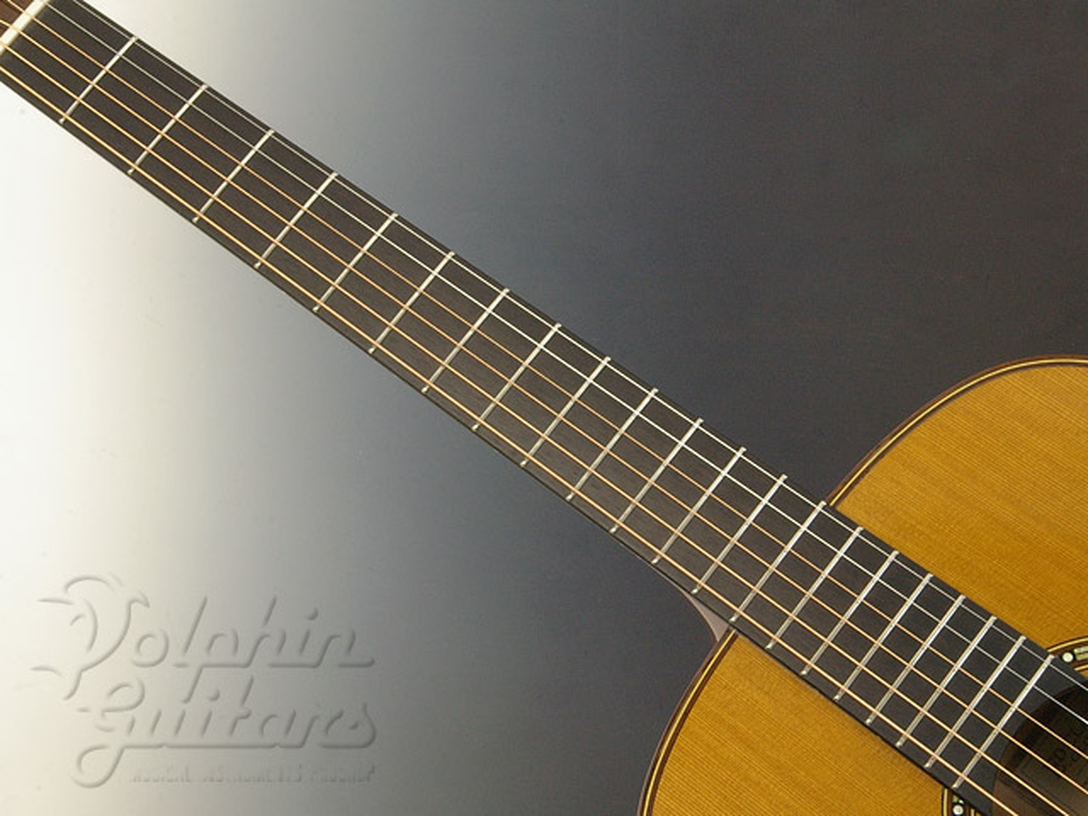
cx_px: 544
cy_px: 408
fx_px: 2483
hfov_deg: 24.7
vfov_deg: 18.7
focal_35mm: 79
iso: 800
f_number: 27
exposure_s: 1.5
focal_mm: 53
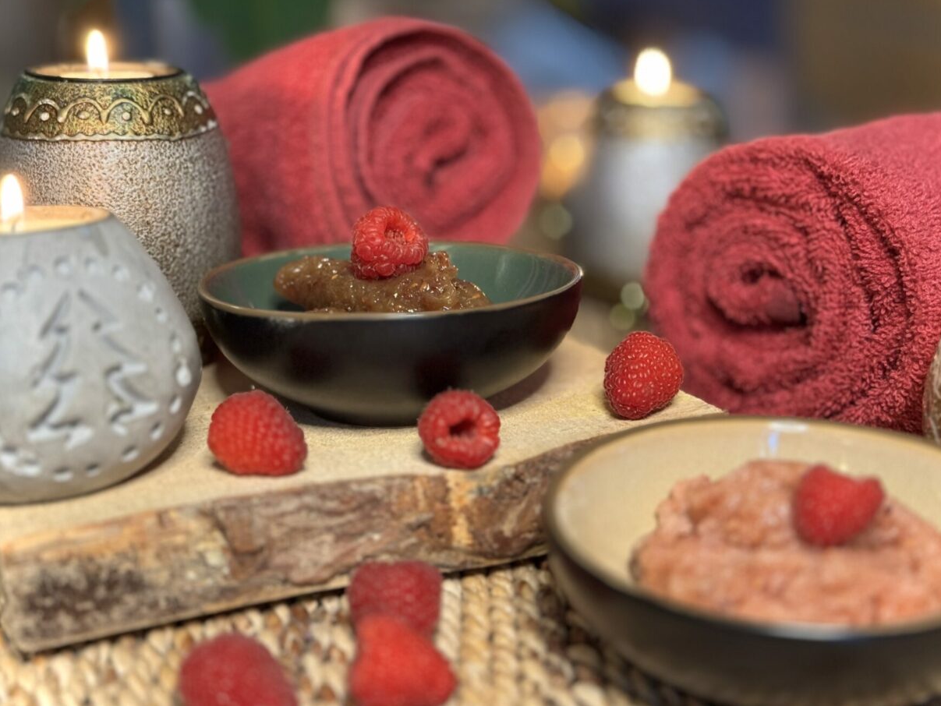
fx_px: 1441
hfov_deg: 36.2
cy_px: 332
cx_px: 481
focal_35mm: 53
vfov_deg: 27.5
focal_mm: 6.76
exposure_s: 1/33
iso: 400
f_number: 1.78
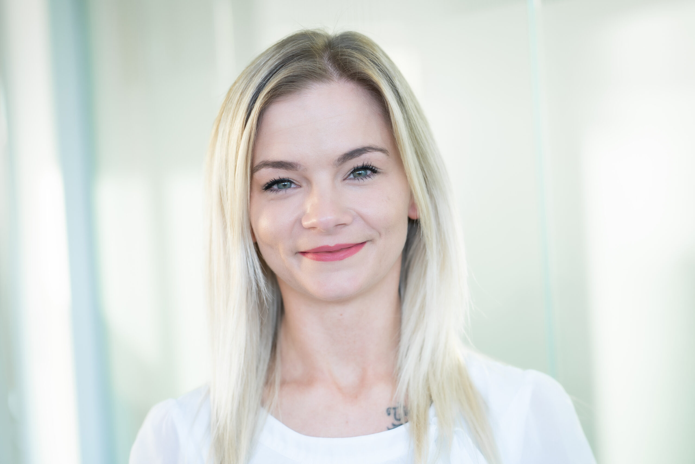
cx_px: 348
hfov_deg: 23.9
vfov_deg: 16.1
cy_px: 232
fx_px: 1641
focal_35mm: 85
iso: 250
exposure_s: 1/100
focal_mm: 85
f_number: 2.8
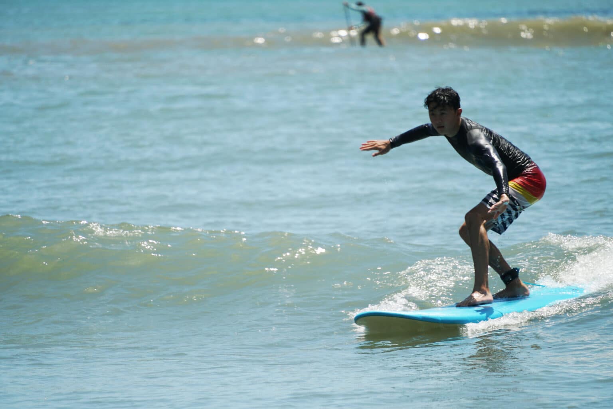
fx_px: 7662
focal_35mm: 450
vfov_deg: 3.1
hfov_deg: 4.6
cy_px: 204
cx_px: 306
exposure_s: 1/500
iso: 125
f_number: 6.3
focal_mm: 300
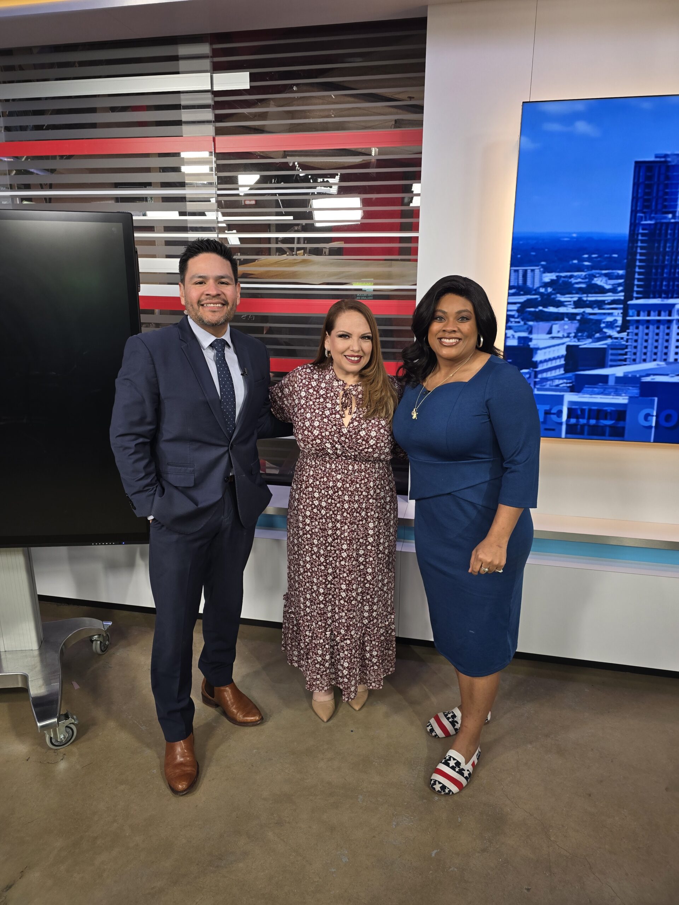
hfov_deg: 58.9
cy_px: 452
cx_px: 340
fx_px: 602
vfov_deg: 73.9
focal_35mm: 23
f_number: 1.7
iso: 64
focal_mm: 6.3
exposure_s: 1/52.4
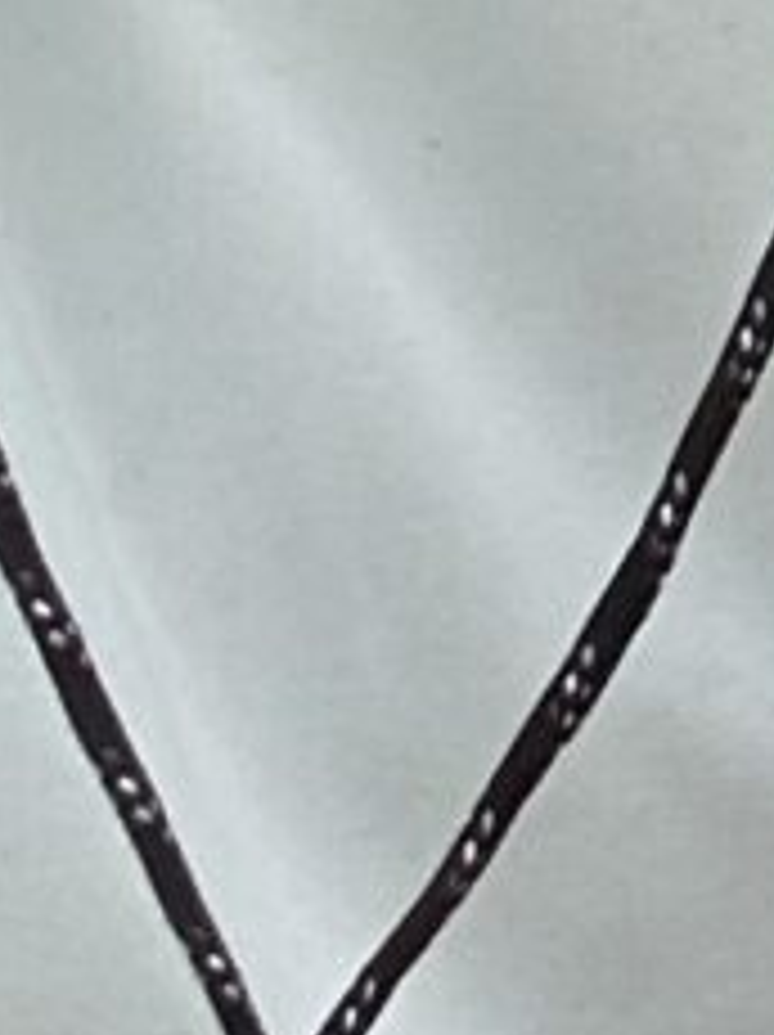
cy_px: -950
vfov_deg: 9.0
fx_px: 6242
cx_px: 1809
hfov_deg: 6.7
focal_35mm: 209
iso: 25
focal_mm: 2.71
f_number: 2.2
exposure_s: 1/122
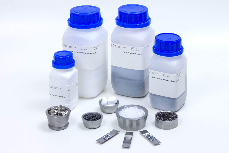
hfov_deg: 19.4
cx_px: 114
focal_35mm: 105
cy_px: 76
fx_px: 668
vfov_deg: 13.1
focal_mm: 105
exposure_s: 1/1.67
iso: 100
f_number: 36
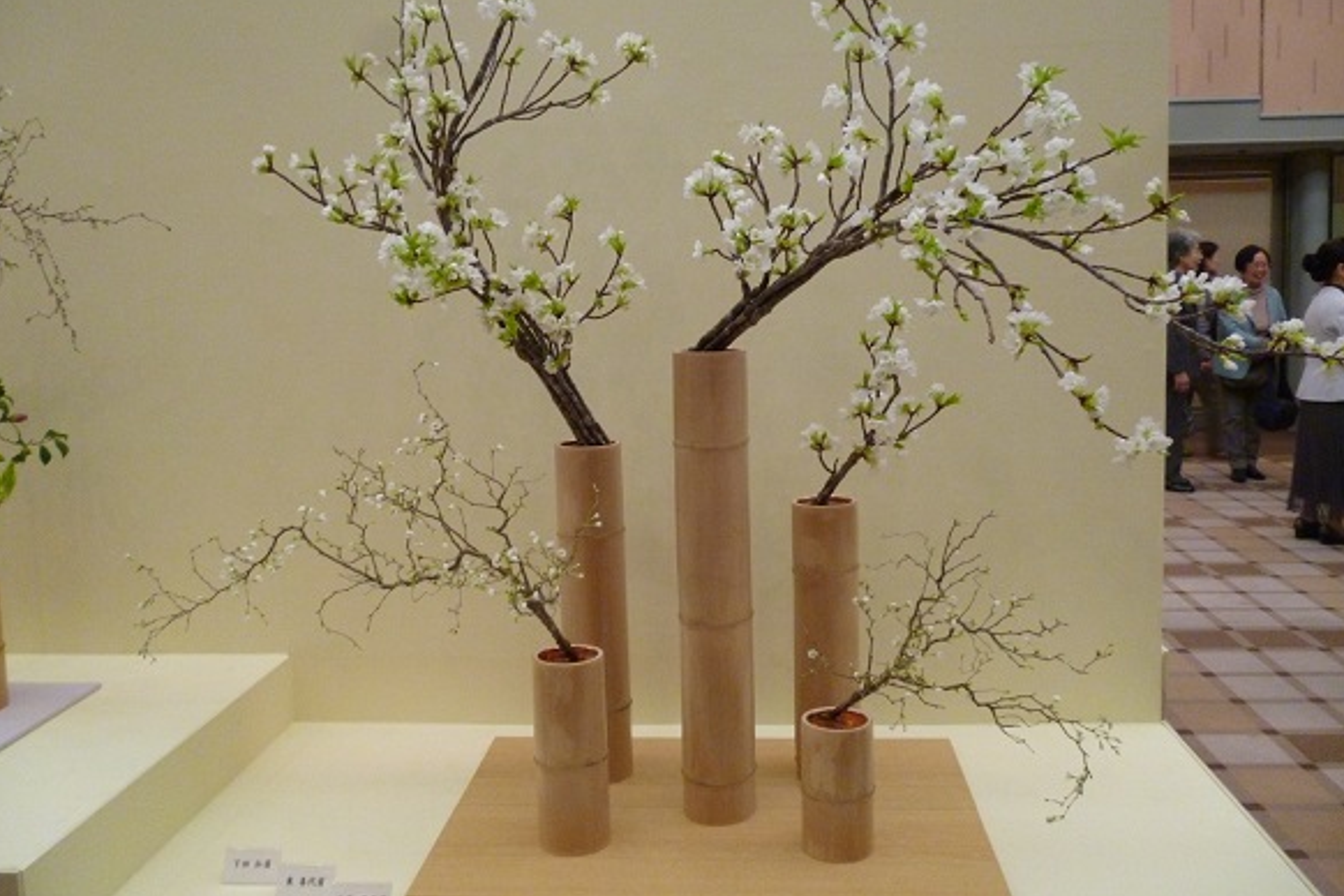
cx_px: 672
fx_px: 1120
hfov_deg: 61.9
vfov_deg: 43.5
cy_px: 381
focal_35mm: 30
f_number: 3.1
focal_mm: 5
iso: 400
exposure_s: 1/50
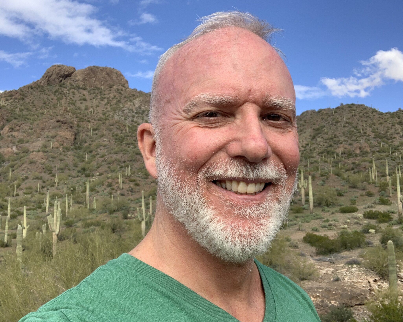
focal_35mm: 39
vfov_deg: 38.2
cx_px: 189
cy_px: 171
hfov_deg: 46.8
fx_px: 465
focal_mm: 2.87
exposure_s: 1/1003
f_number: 2.2
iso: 16
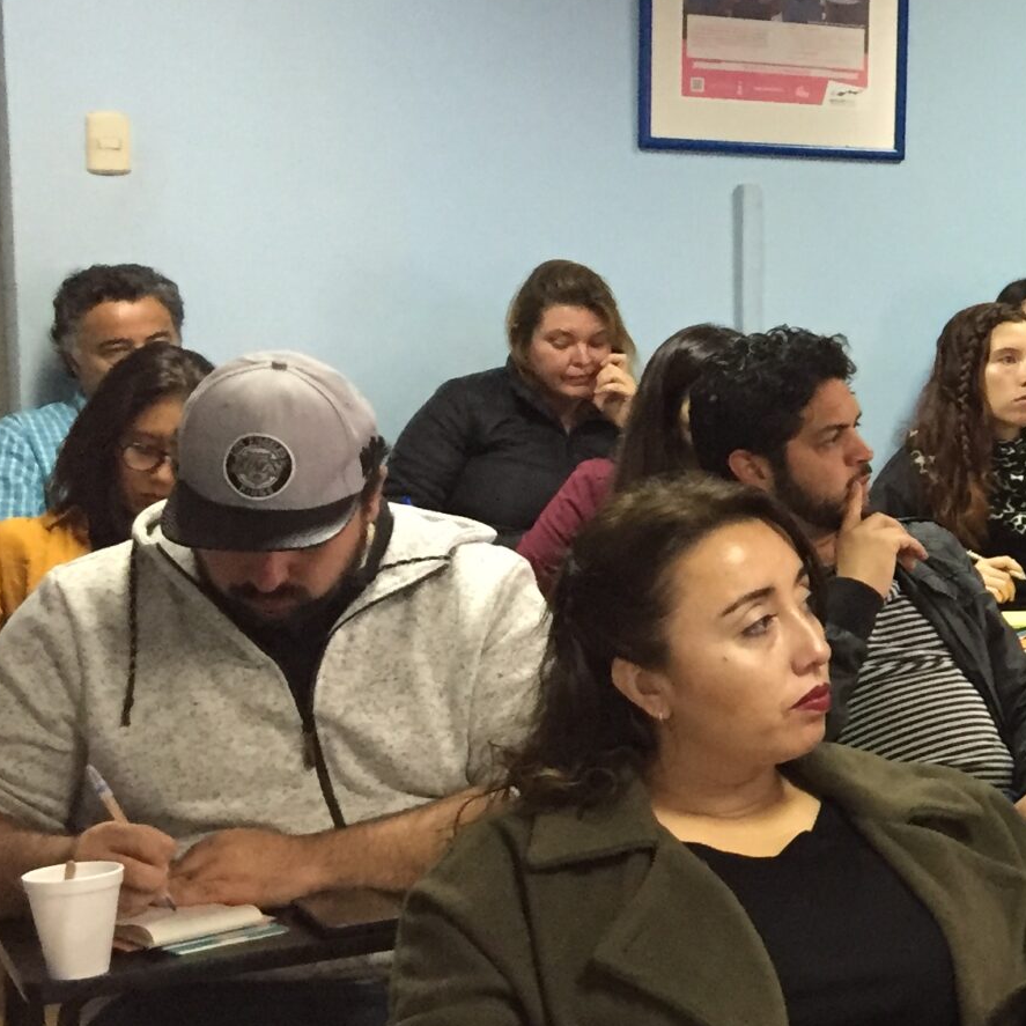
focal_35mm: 74
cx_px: 1410
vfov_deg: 23.4
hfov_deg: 20.8
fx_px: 2481
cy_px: 484
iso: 250
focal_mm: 4.15
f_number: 2.2
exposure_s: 1/33
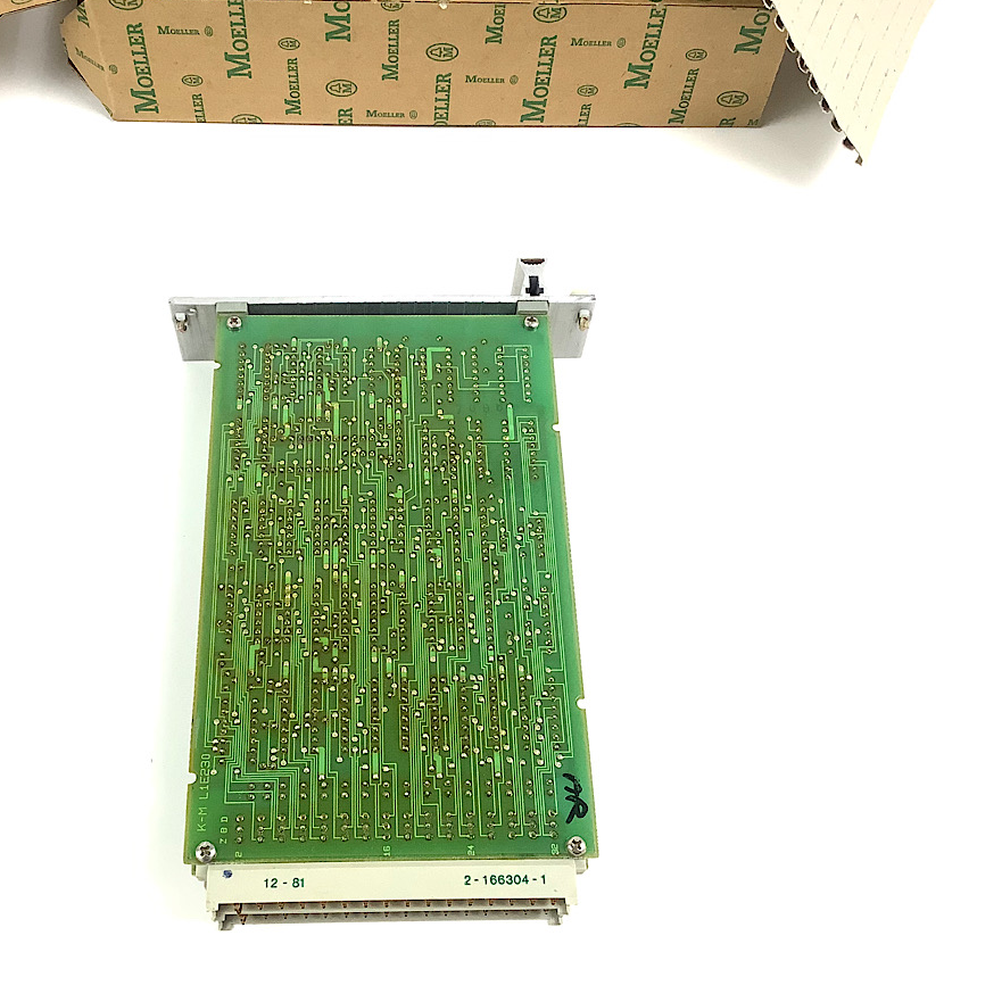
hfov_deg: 44.7
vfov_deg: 44.9
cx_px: 411
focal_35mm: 37
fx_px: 1212
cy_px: 503
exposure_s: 1/100
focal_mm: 3.3
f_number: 2.4
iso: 64
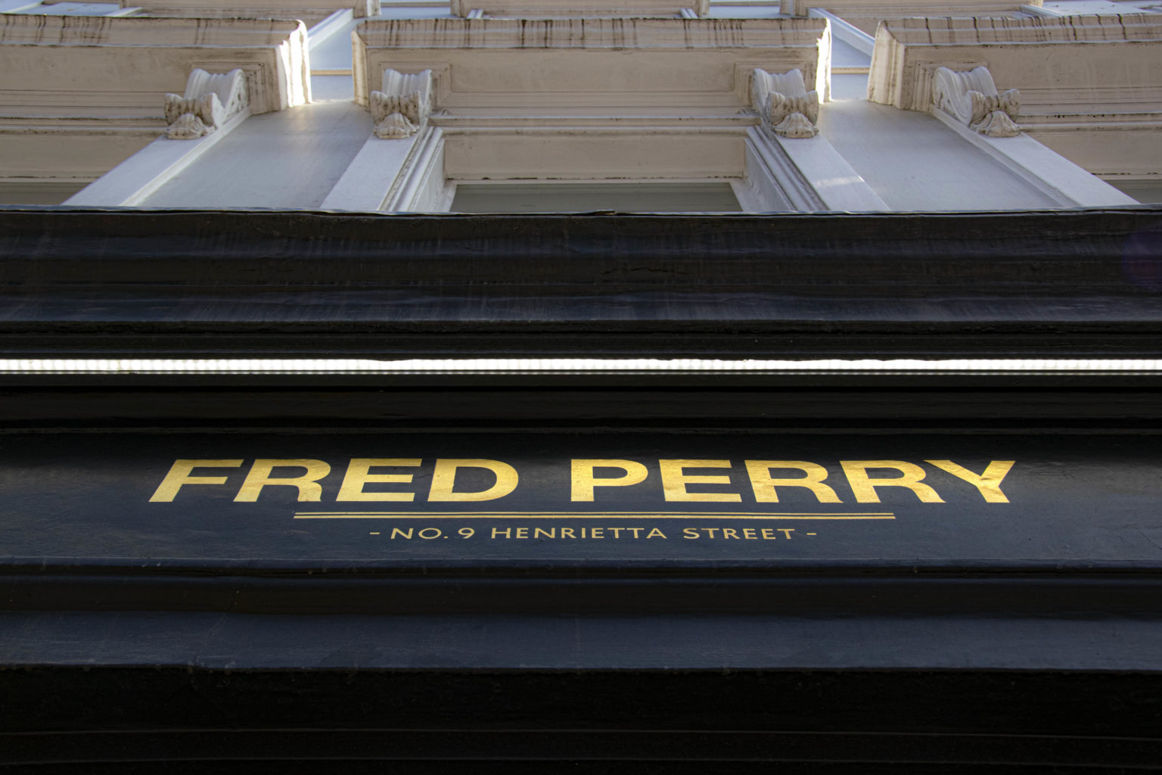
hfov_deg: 46.4
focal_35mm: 42
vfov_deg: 31.9
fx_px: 1356
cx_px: 581
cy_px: 388
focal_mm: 28
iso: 400
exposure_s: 1/250
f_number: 8
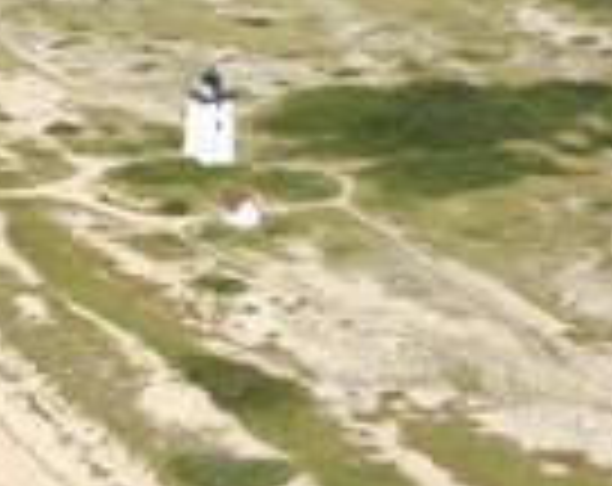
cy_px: 94
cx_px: -279
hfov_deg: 8.4
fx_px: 4064
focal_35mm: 225
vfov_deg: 6.8
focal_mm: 48
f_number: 8.5
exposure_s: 1/1000
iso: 400
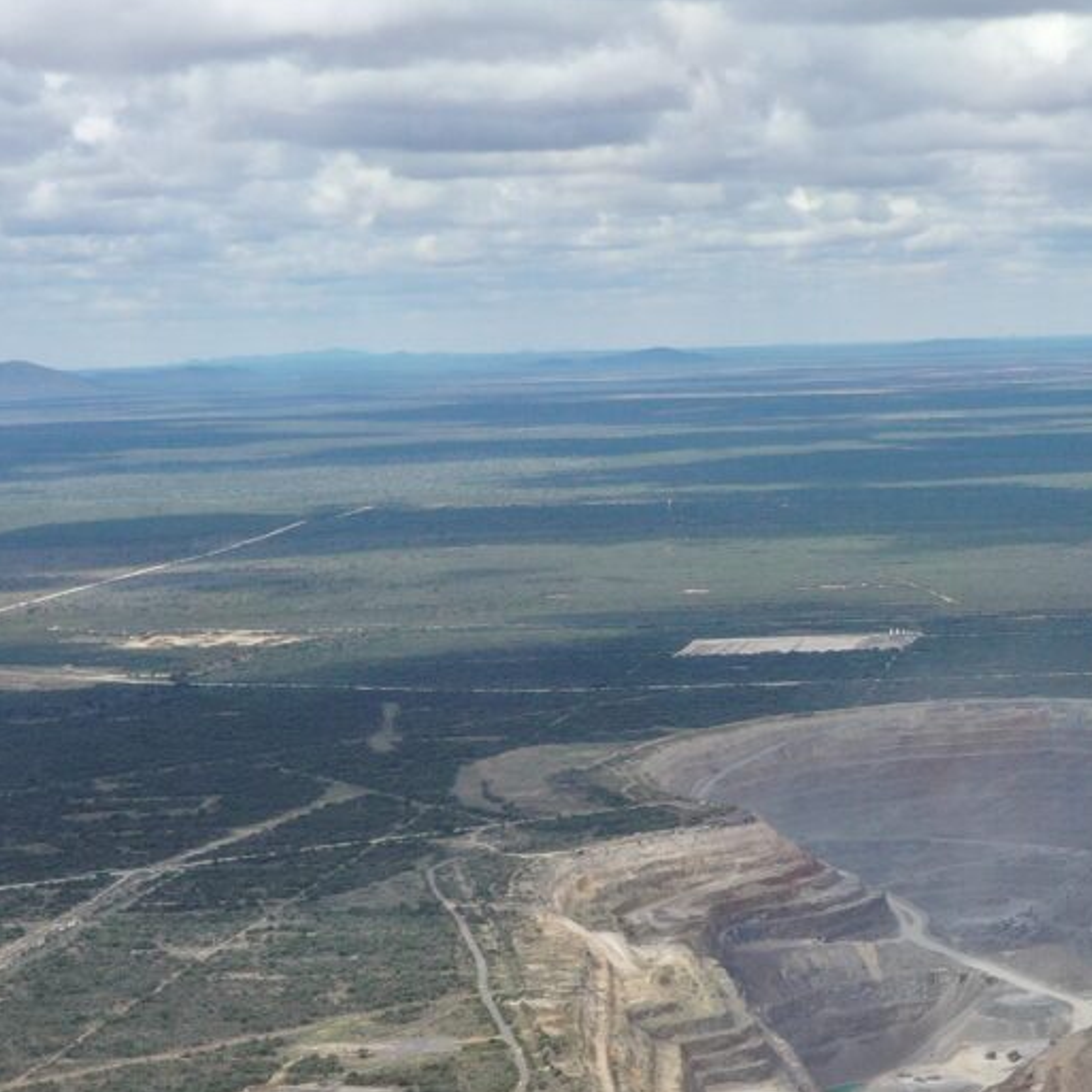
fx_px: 3391
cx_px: 1390
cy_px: 1193
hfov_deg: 17.3
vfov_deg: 17.7
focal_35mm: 95
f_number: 6.3
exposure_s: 1/500
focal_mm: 10.26
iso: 100
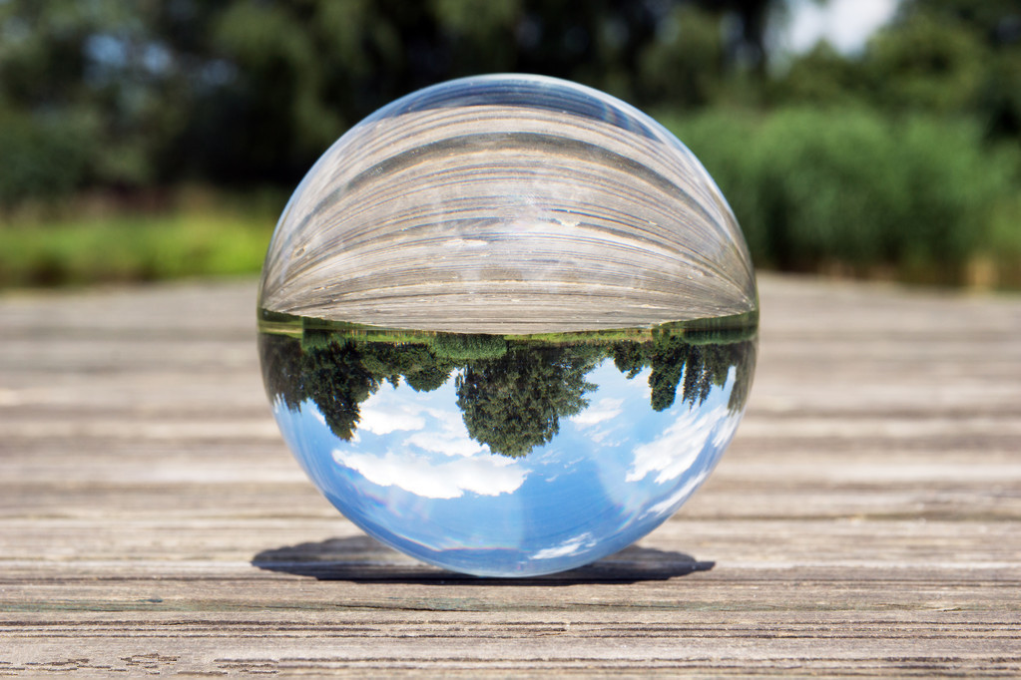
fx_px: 2978
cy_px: 340
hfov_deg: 19.5
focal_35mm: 105
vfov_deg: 13.0
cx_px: 510
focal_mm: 70
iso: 100
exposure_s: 1/160
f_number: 13
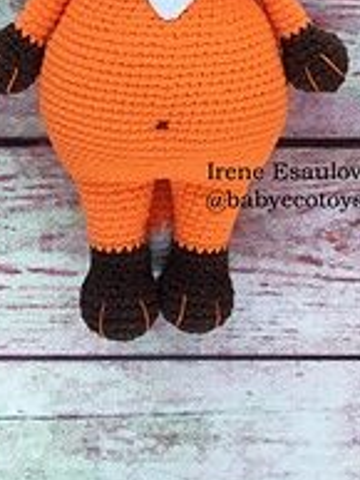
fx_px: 1039
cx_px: 195
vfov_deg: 24.1
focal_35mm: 75
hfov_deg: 19.7
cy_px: -62
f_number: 2.2
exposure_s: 1/33
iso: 25
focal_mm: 4.15
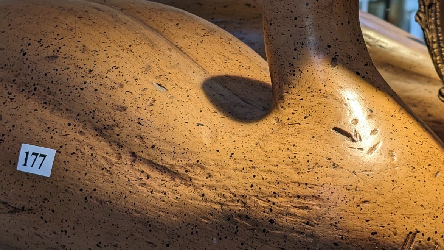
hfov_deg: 23.4
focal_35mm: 91
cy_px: 63
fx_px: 1071
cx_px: 203
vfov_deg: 13.2
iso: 42
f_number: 1.85
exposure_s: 1/99.9
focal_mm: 6.81
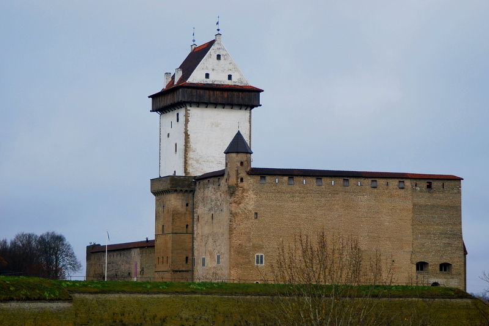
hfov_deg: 18.2
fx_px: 1528
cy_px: 163
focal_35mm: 112
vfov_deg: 12.2
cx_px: 244
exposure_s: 1/400
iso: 200
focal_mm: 75
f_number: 5.6
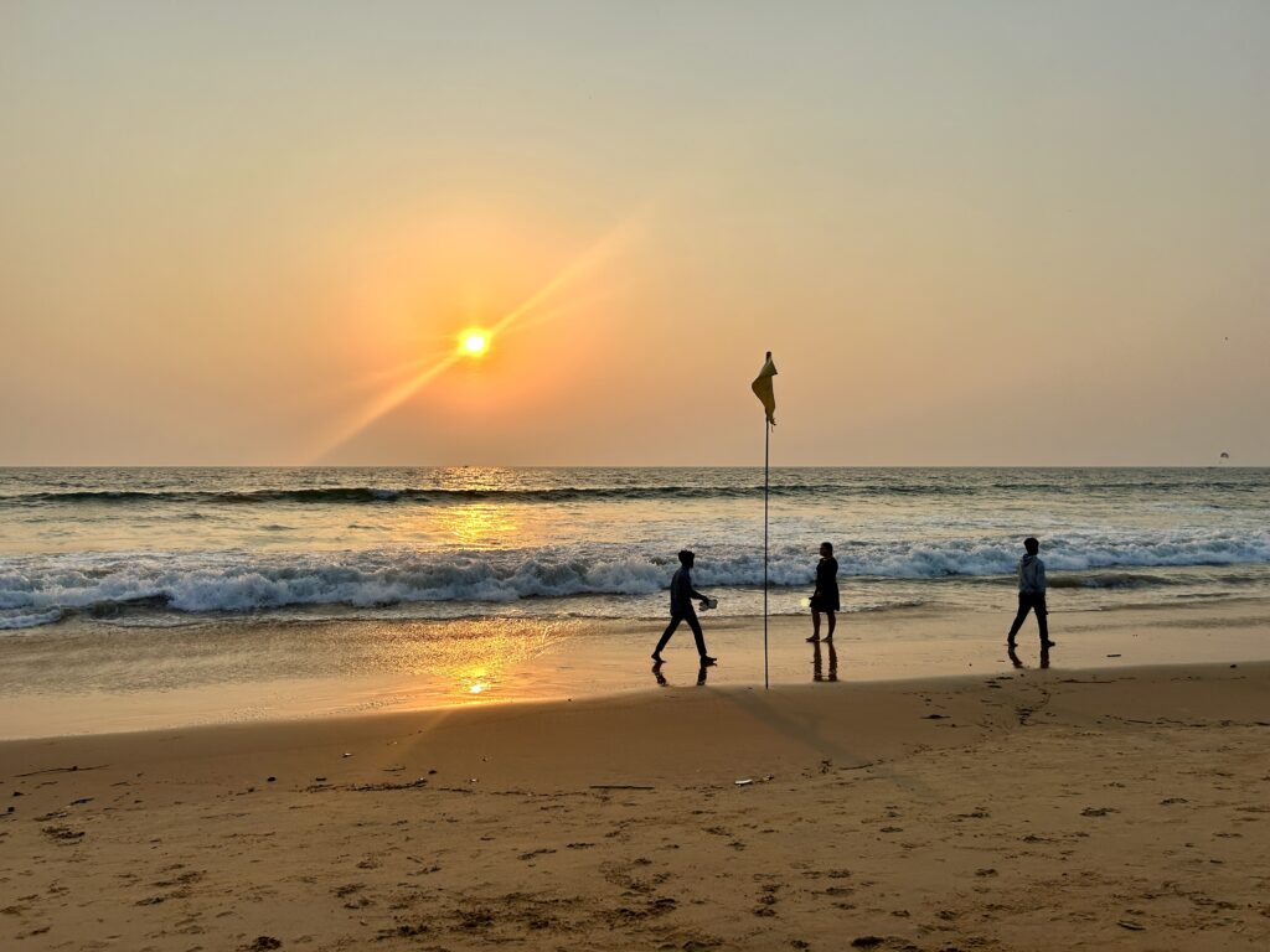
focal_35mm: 26
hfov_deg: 67.3
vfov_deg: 53.1
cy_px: 476
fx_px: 954
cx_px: 635
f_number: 1.5
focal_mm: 5.7
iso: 50
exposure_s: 1/6579
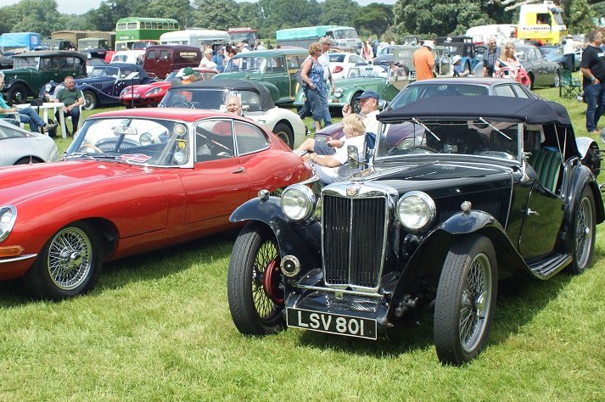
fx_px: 974
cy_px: 204
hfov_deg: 34.4
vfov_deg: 23.3
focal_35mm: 58
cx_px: 235
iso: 100
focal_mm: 28
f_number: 5.6
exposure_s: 1/320
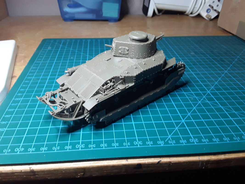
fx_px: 191
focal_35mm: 27
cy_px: 92
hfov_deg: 65.3
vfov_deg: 51.3
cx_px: 122
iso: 125
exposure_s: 1/33
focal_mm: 2.91
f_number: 1.9
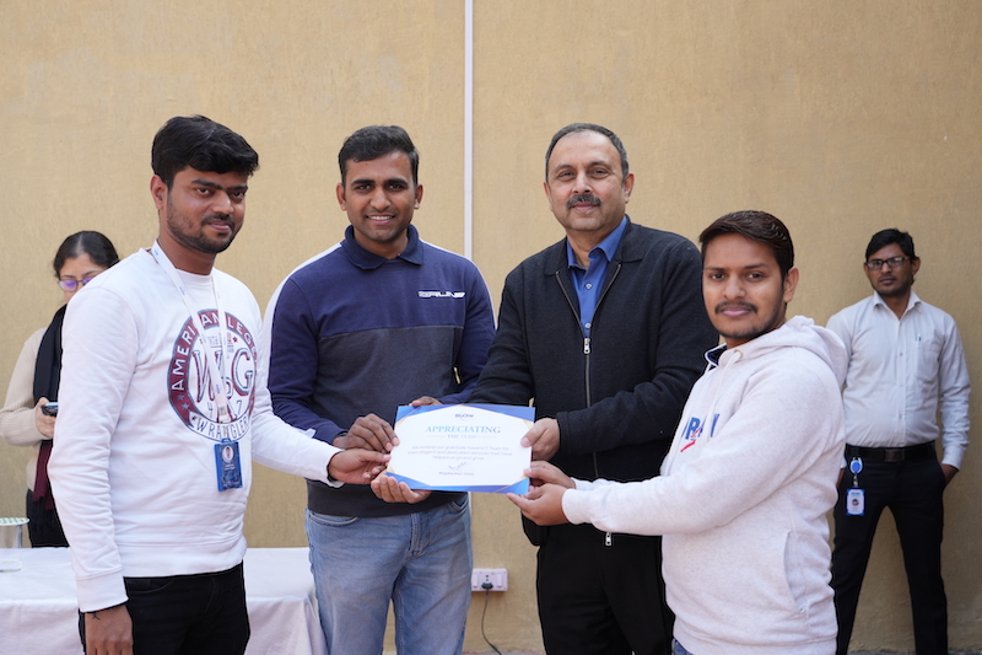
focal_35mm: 46
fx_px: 1254
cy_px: 328
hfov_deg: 42.8
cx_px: 491
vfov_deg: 29.2
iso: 250
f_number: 4
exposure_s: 1/640
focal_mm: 46
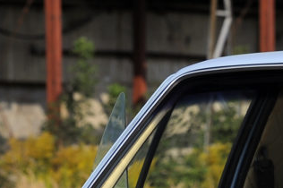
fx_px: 5371
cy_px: 154
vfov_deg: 2.0
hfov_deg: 3.0
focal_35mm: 684
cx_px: 360
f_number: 8
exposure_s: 1/160
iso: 200
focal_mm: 135
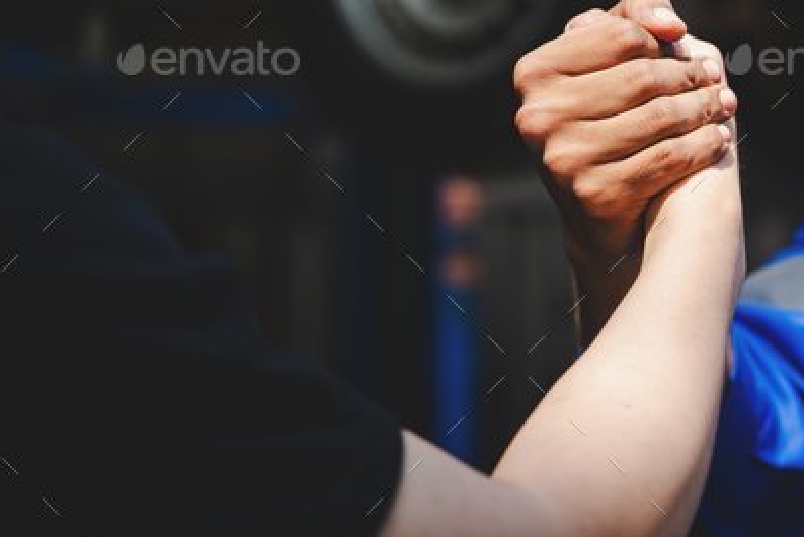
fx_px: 2323
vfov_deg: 13.1
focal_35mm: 104
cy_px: 155
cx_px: 506
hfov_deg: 19.6
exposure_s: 1/500
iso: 250
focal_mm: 70
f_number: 2.8
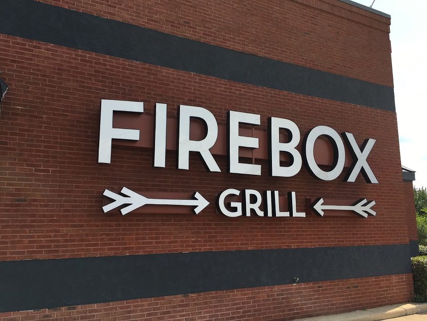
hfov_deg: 61.7
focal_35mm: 29
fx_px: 358
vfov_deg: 48.2
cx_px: 214
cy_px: 160
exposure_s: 1/884
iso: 25
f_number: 2.2
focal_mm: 4.15
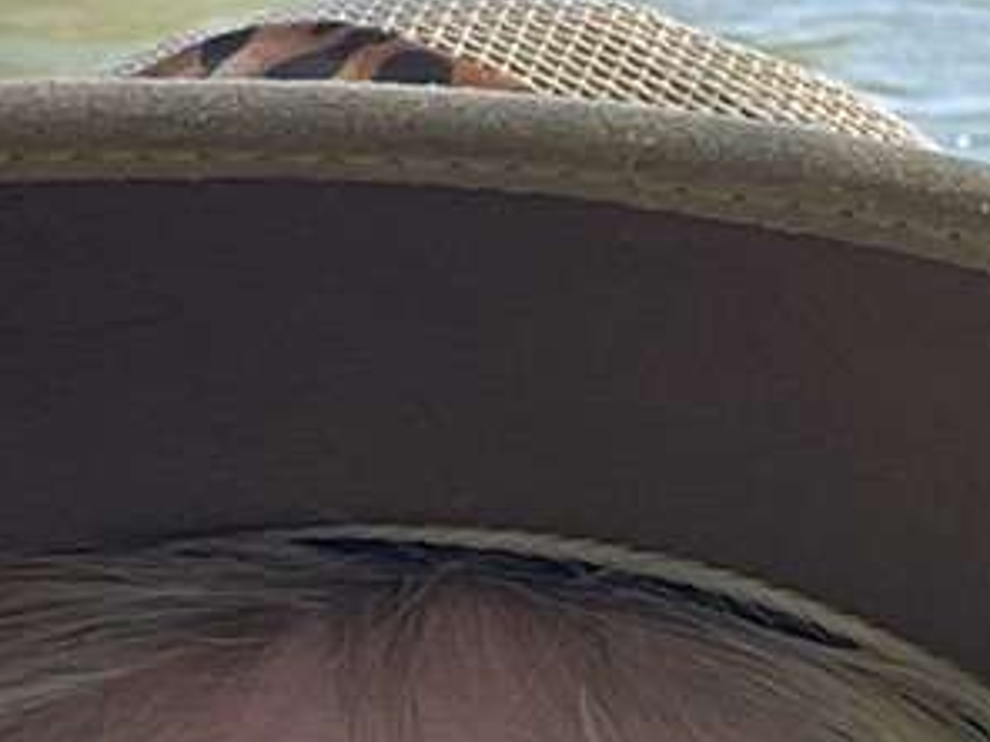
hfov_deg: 12.3
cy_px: 241
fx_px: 4547
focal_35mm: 159
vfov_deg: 9.3
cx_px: -3
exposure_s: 1/121
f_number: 2.2
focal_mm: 2.71
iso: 64
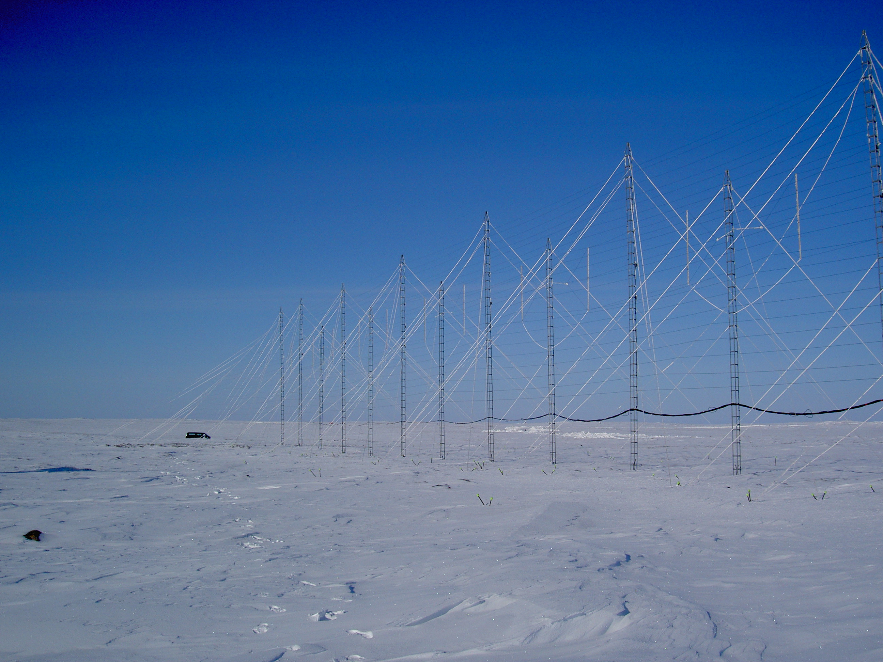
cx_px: 442
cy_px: 331
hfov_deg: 47.9
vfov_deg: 36.8
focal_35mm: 39
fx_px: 995
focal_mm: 8
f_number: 4.7
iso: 100
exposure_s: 1/2000
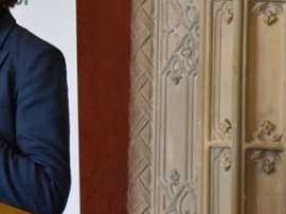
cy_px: -39
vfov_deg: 2.8
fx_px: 4364
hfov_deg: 3.7
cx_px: -61
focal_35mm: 529
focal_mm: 105
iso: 1250
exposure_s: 1/60
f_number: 5.6
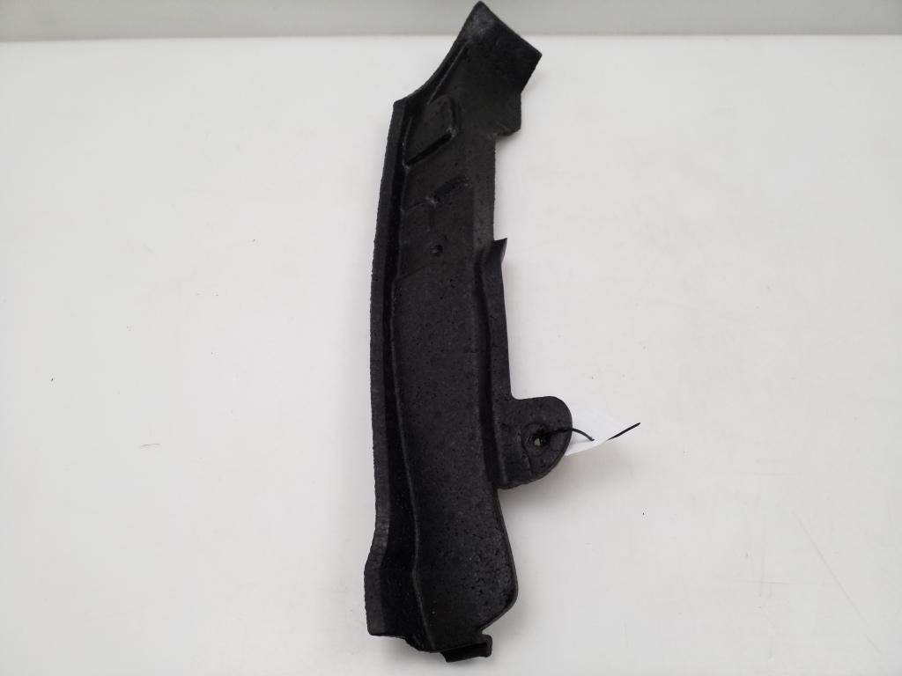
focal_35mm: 27
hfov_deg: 65.3
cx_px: 451
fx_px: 704
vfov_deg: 51.4
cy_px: 338
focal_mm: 3.6
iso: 50
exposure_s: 1/50
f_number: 1.9
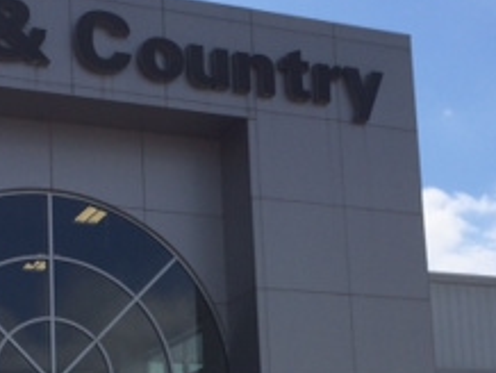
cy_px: 366
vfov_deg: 16.5
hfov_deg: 22.2
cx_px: 184
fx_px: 1262
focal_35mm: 88
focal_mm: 4.12
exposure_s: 1/3165
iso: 32
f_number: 2.2
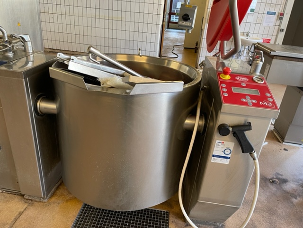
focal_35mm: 26
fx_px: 228
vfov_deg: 53.1
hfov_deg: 67.3
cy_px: 114
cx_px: 152
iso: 80
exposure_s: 1/50
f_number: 1.6
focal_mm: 5.1
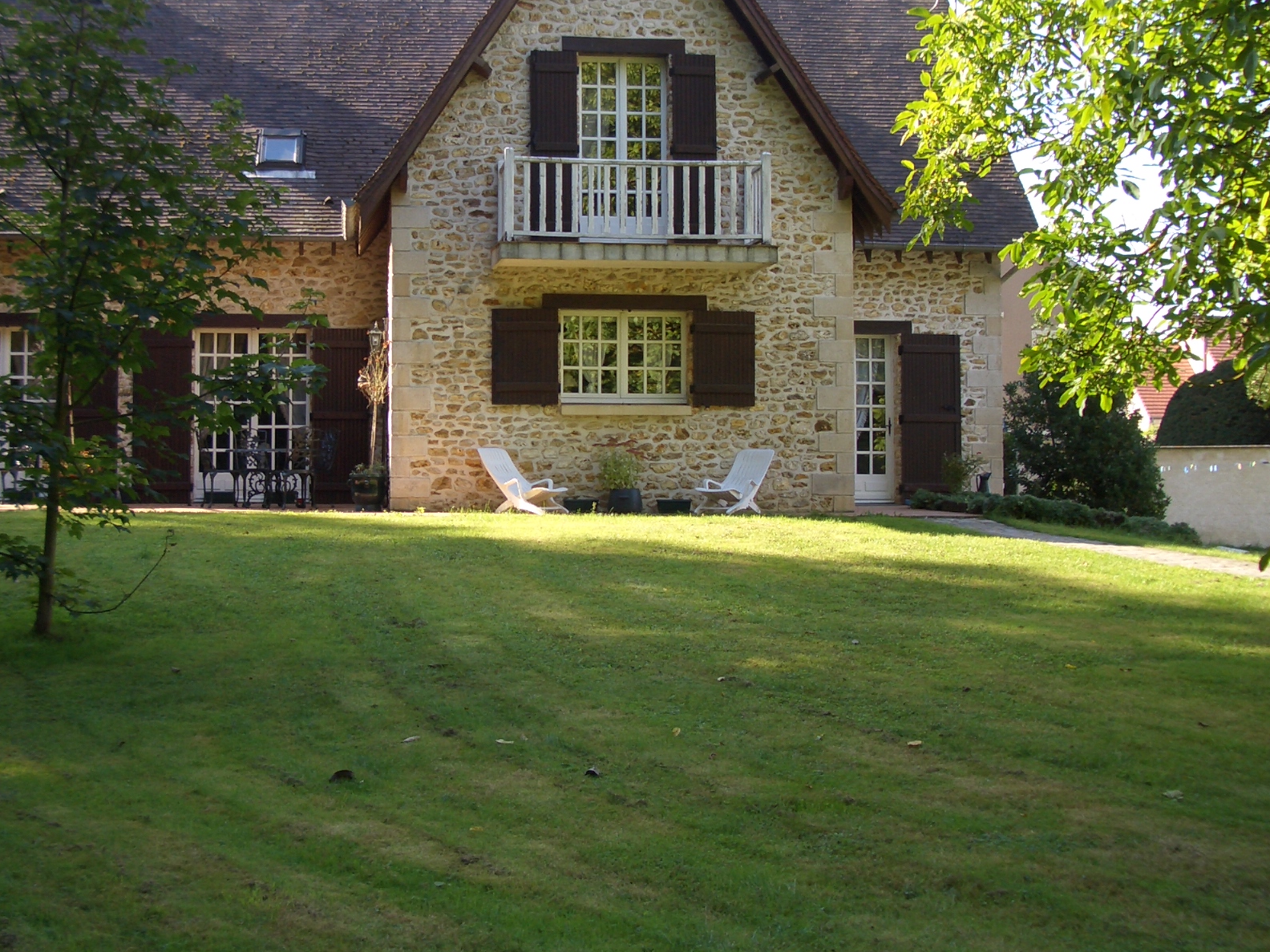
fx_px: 1944
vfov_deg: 27.4
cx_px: 474
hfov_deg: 36.0
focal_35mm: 53
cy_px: 357
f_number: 2.8
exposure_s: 1/160
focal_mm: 6.8
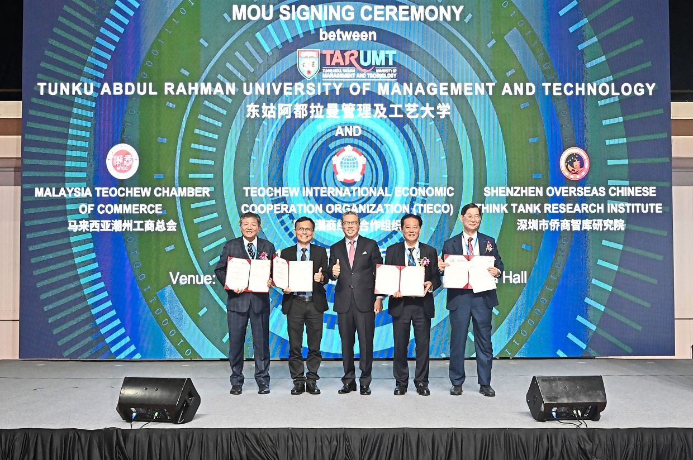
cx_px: 346
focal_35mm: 29
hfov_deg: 63.7
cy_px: 230
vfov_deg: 44.9
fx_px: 558
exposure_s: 1/100
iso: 4000
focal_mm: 29
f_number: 5.6
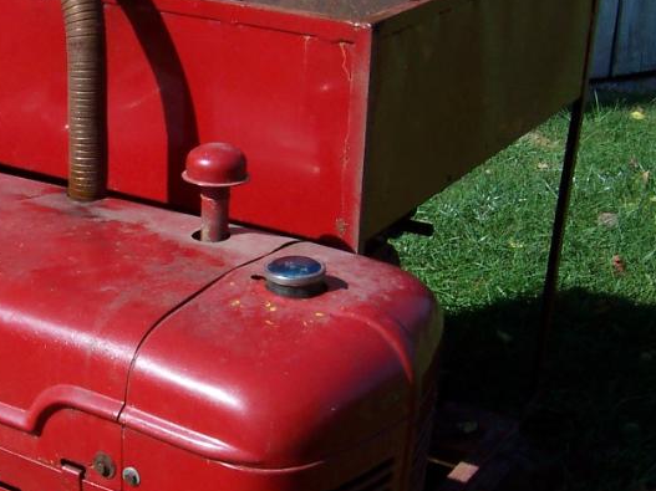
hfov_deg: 27.5
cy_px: 344
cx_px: 112
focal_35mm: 69
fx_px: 1307
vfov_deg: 21.2
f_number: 5.6
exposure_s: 1/500
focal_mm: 5.6
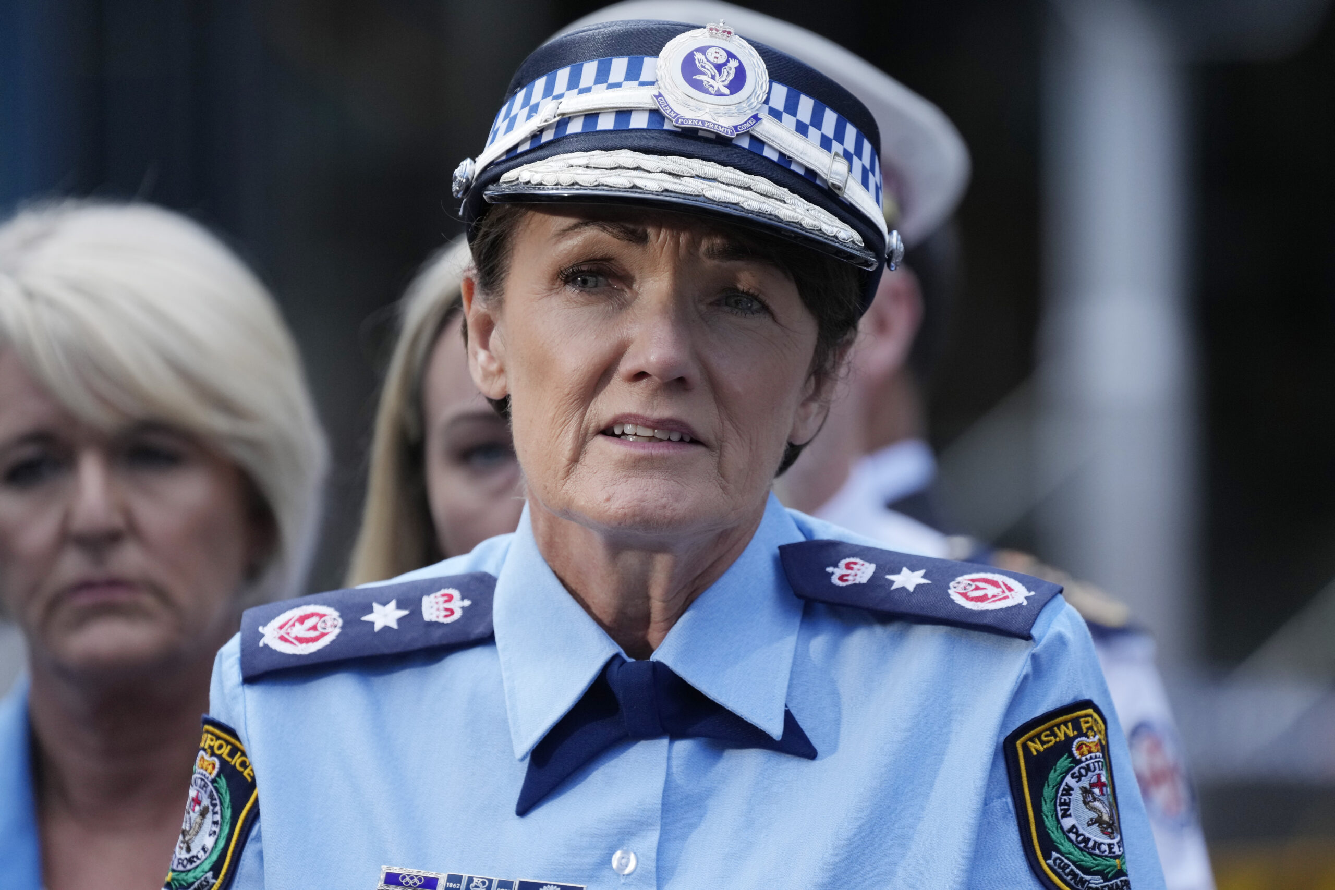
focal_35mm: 336
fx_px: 12460
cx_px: 668
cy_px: 445
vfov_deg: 4.1
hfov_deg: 6.1
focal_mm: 336
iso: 1250
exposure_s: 1/2500
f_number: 5.6
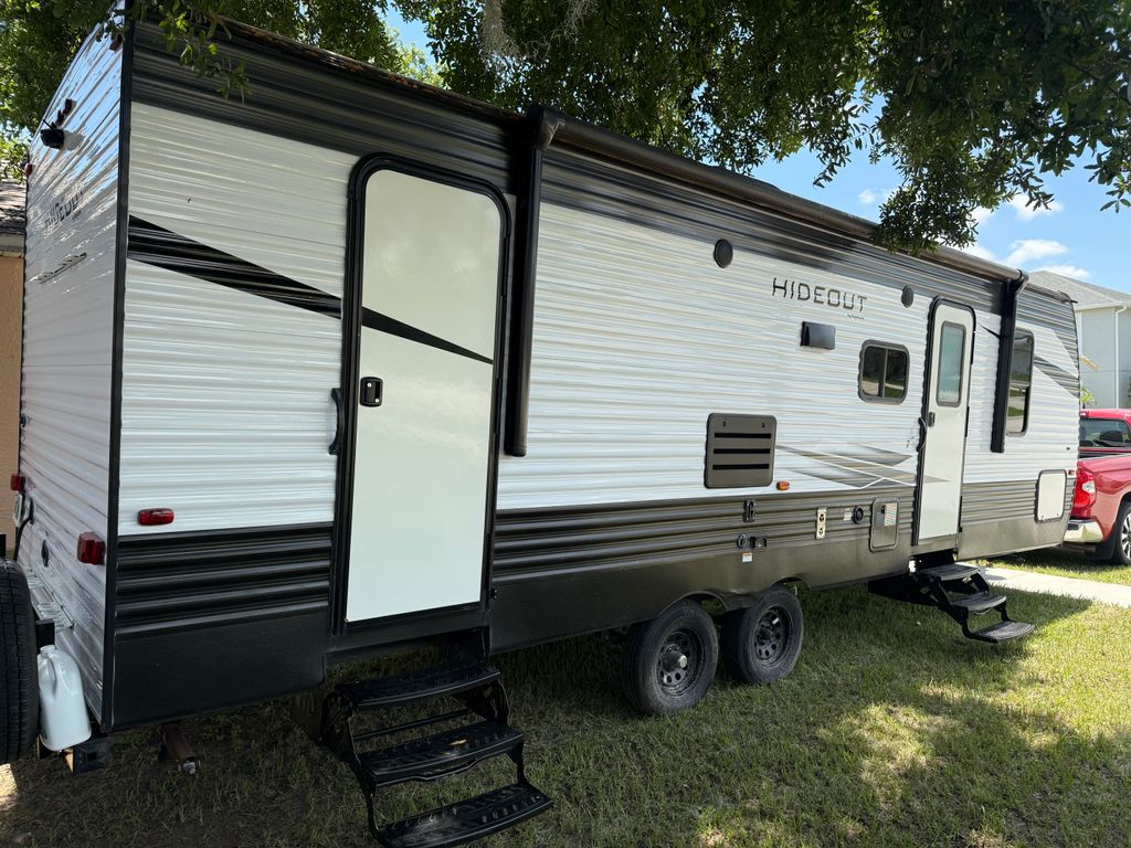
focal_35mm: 24
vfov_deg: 56.8
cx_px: 566
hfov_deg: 71.6
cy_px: 424
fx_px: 784
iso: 100
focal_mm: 6.76
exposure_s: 1/1585
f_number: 1.78
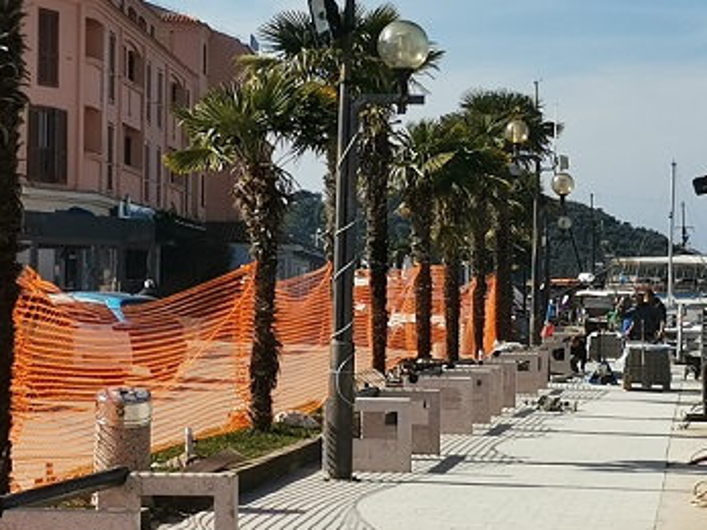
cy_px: 308
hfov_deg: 17.6
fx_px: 2287
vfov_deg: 13.2
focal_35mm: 112
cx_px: 426
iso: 50
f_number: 1.8
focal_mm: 4.75
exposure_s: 1/1957
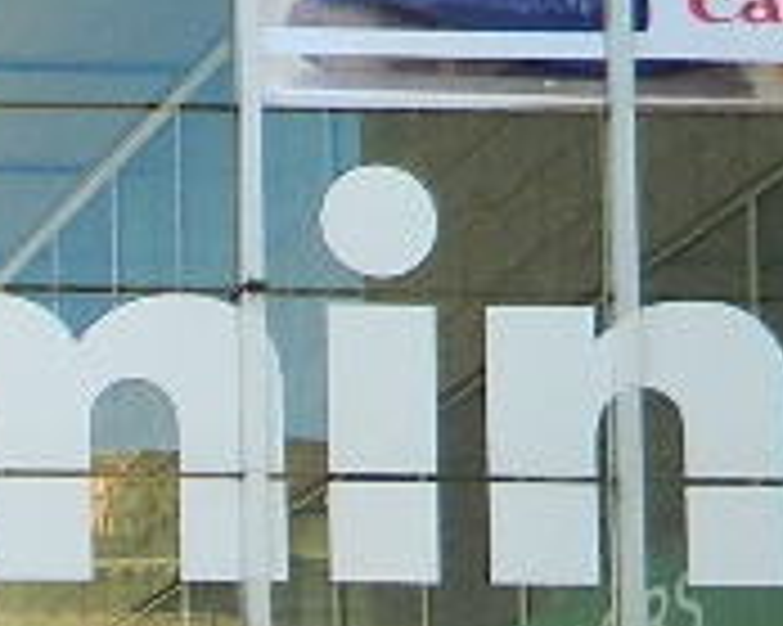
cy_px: 1455
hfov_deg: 11.1
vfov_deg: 9.6
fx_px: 3335
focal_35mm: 144
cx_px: -1148
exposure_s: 1/250
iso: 180
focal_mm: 4.5
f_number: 3.1
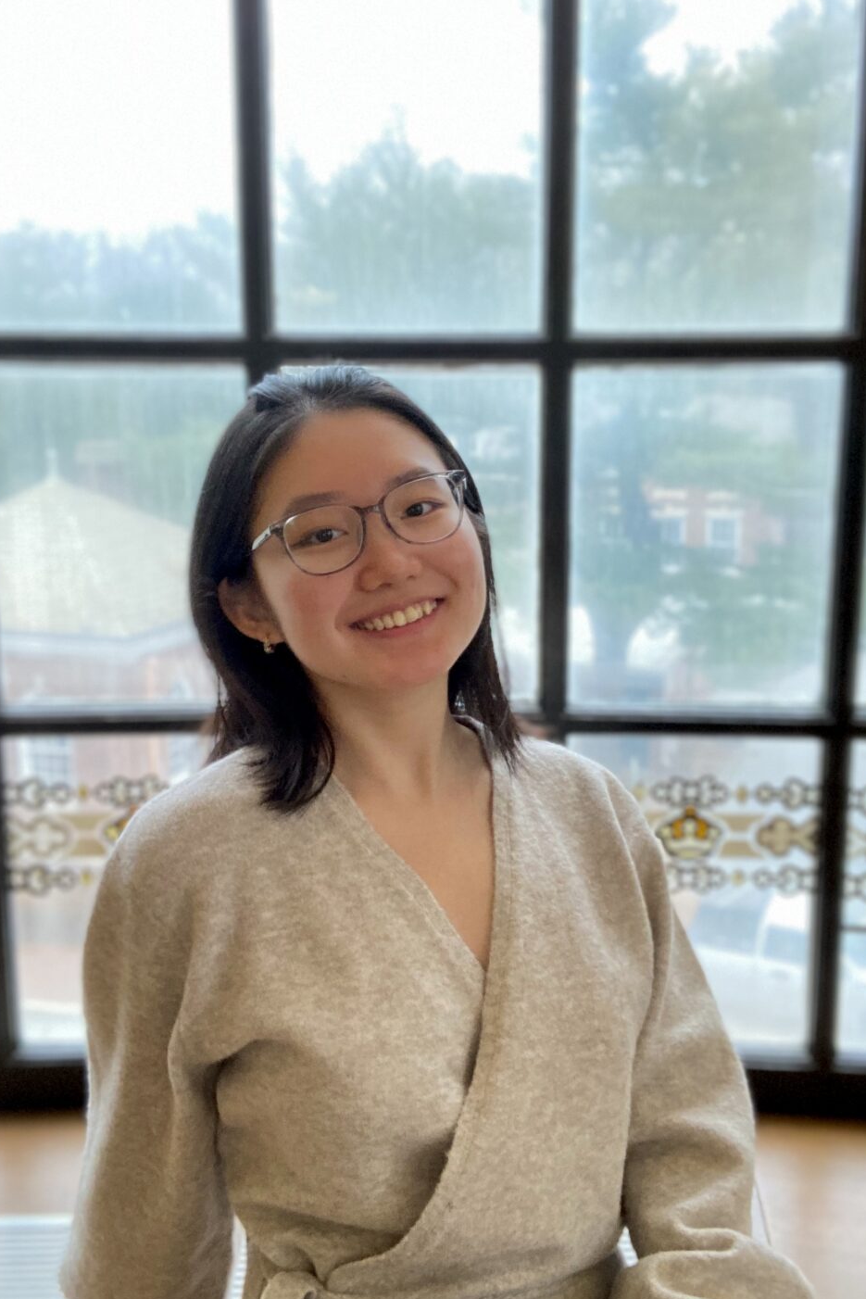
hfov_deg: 35.1
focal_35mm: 38
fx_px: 1371
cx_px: 458
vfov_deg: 50.7
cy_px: 667
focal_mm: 2.87
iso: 125
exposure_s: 1/60
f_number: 2.2
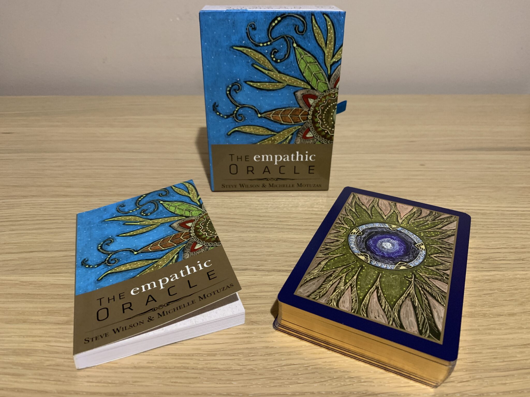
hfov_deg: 67.3
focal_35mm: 26
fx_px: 398
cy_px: 198
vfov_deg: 53.1
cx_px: 265
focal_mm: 4.25
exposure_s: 1/25
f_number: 1.8
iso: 320
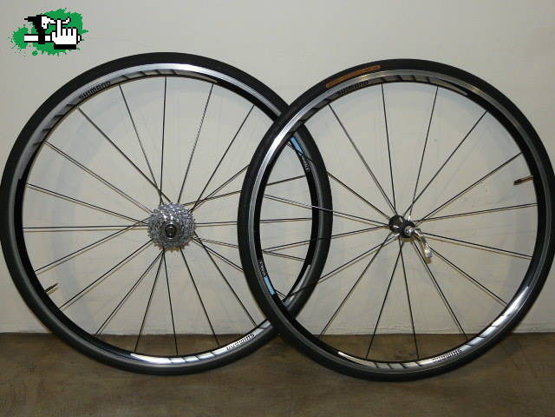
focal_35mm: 34
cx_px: 278
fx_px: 545
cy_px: 208
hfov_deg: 54.0
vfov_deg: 41.8
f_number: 2.8
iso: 100
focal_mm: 4.6
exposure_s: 1/30
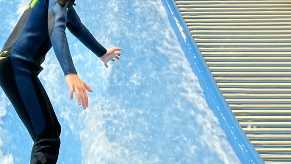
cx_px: -24
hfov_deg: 20.2
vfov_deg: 11.8
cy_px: -8
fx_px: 779
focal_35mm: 101
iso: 80
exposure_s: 1/100
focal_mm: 5.7
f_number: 1.5
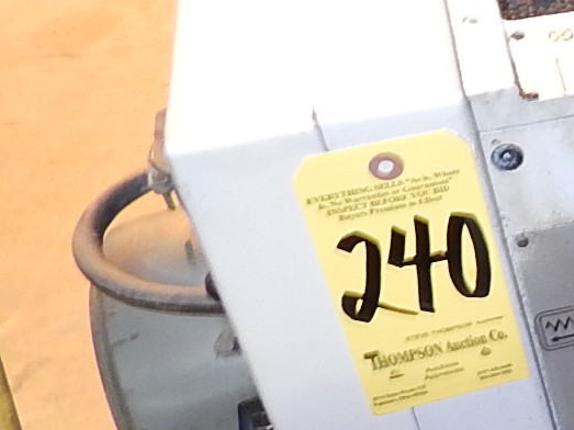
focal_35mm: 100
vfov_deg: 14.8
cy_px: 276
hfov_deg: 15.0
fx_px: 1658
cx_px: 1230
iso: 200
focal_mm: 4
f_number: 3
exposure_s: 1/6
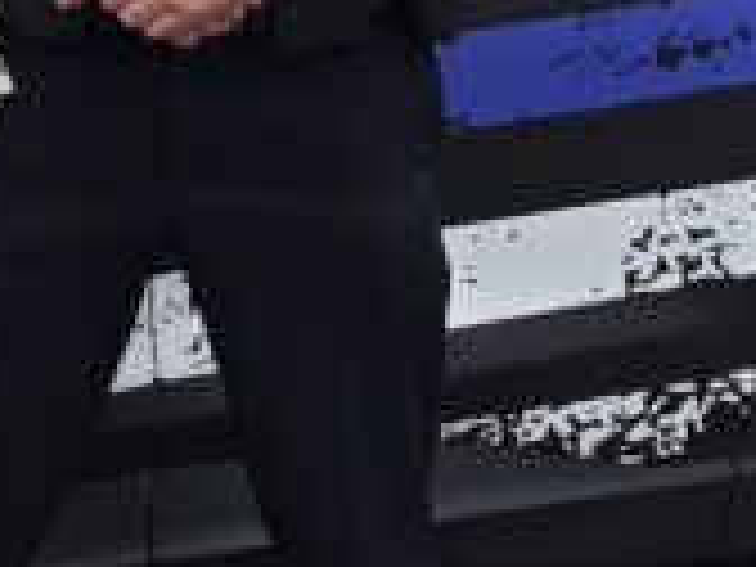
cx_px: -216
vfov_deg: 10.0
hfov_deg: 13.1
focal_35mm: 146
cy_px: -178
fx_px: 3189
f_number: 1.7
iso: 25
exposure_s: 1/180
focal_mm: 6.3
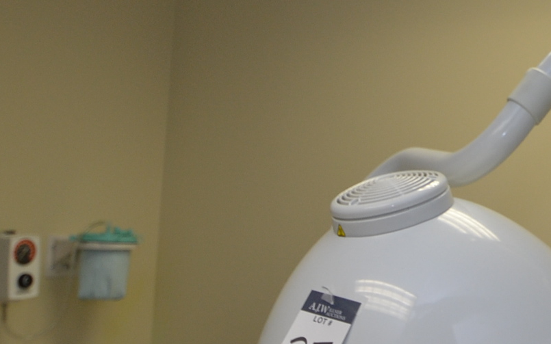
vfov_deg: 18.3
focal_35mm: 70
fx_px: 1051
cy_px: 27
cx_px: 576
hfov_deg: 27.4
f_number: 5.6
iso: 400
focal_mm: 16
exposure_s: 1/125
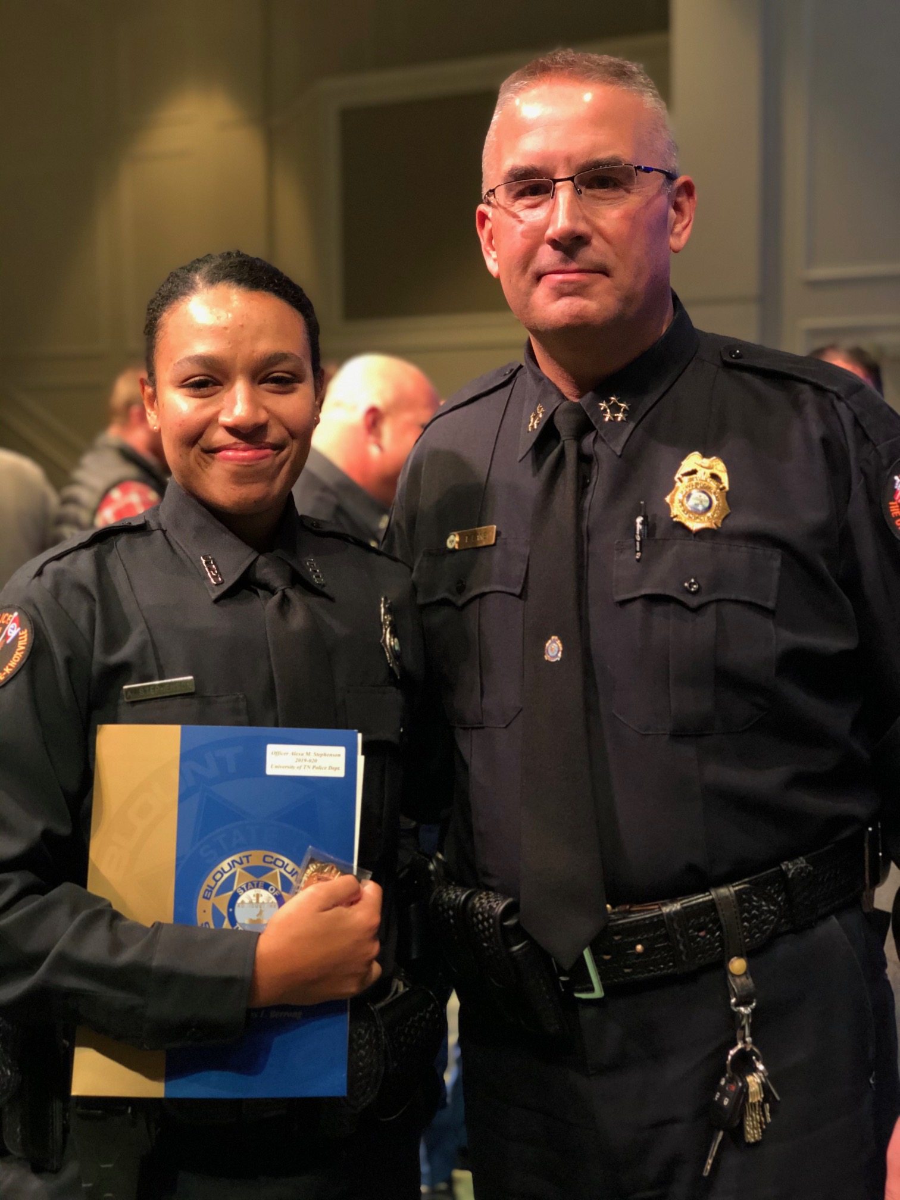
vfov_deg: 36.8
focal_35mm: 52
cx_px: 450
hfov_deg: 28.0
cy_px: 600
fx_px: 1803
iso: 160
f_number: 2.4
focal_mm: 6
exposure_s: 1/23
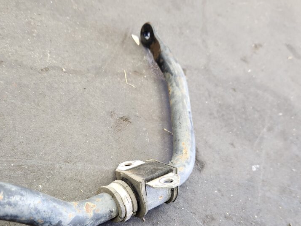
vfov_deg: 42.4
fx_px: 287
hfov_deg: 55.2
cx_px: 132
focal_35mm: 33
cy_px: 149
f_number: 1.8
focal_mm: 5.4
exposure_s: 1/120
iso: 250
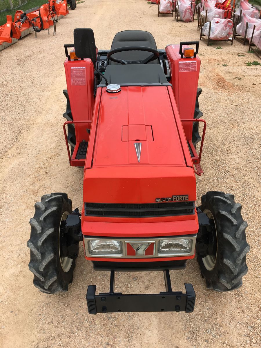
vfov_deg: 61.7
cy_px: 174
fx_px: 292
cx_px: 130
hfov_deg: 48.2
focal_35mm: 29
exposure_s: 1/379
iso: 25
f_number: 2.2
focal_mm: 4.15
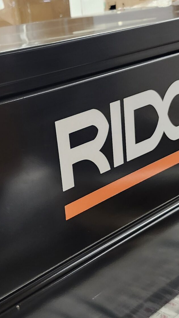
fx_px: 481
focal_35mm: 57
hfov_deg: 21.0
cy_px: 163
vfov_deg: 36.6
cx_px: 59
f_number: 1.8
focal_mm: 5.54
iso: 400
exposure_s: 1/120
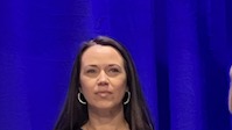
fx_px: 3107
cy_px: 20
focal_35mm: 505
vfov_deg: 2.4
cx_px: -374
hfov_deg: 4.2
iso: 320
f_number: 2.8
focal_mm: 9
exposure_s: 1/60
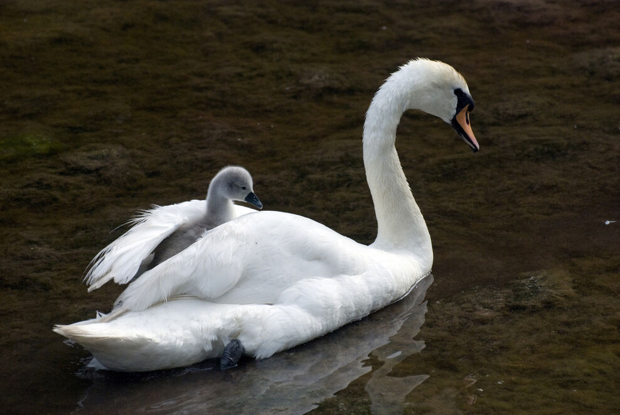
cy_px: 208
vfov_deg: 5.1
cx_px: 310
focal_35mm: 270
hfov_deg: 7.6
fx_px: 4655
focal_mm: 180
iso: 800
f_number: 5.3
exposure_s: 1/1600
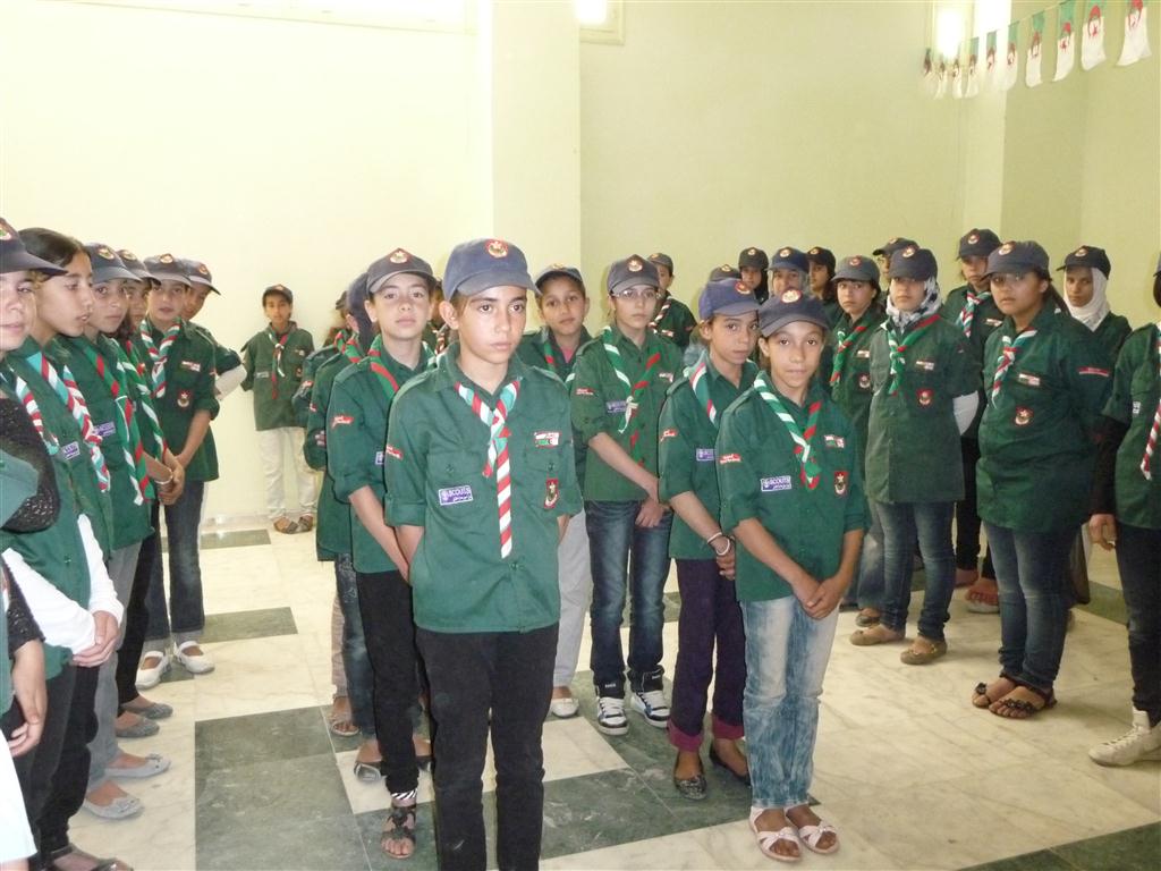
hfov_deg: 56.8
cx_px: 580
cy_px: 436
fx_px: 1073
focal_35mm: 32
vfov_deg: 44.2
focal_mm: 5.3
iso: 800
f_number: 3.5
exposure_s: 1/30
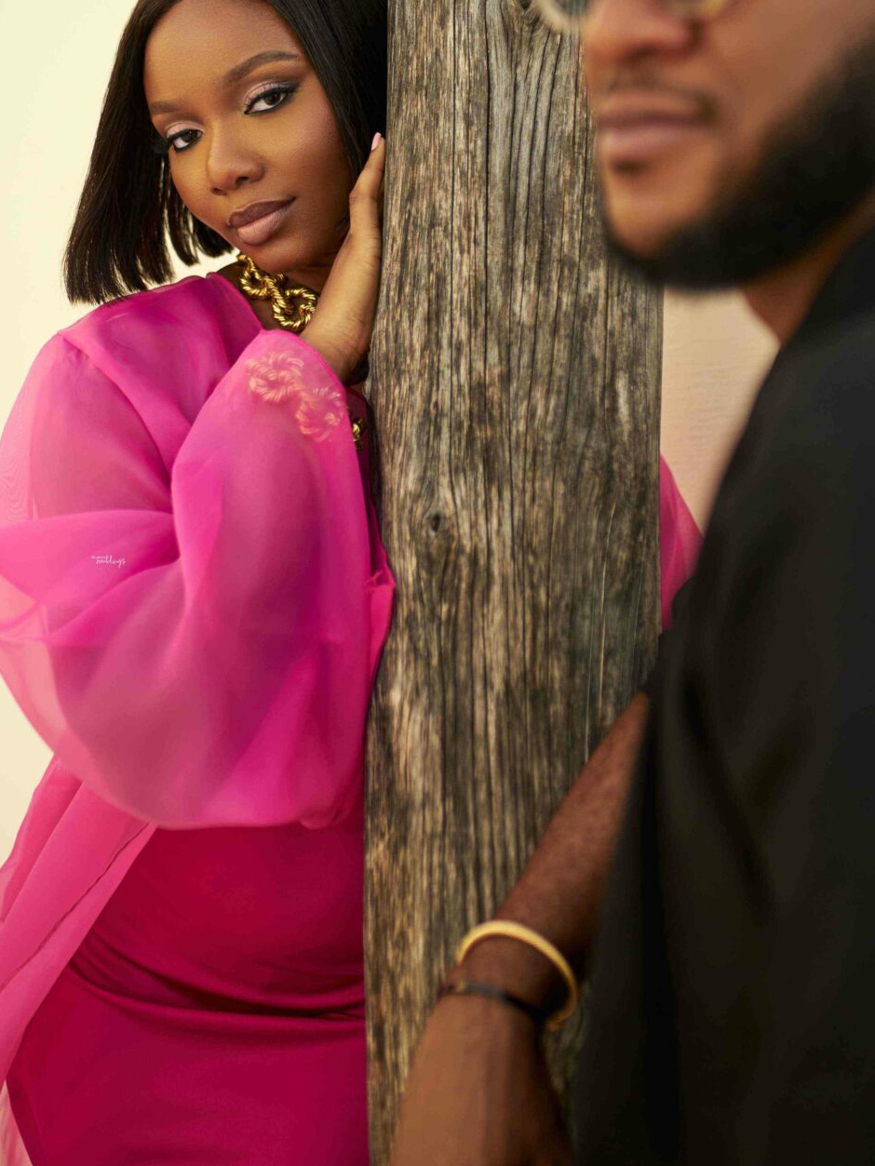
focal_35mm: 55
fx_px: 1853
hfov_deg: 26.6
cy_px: 308
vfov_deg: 34.3
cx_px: 425
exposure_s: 1/1600
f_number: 1.7
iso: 320
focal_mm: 35
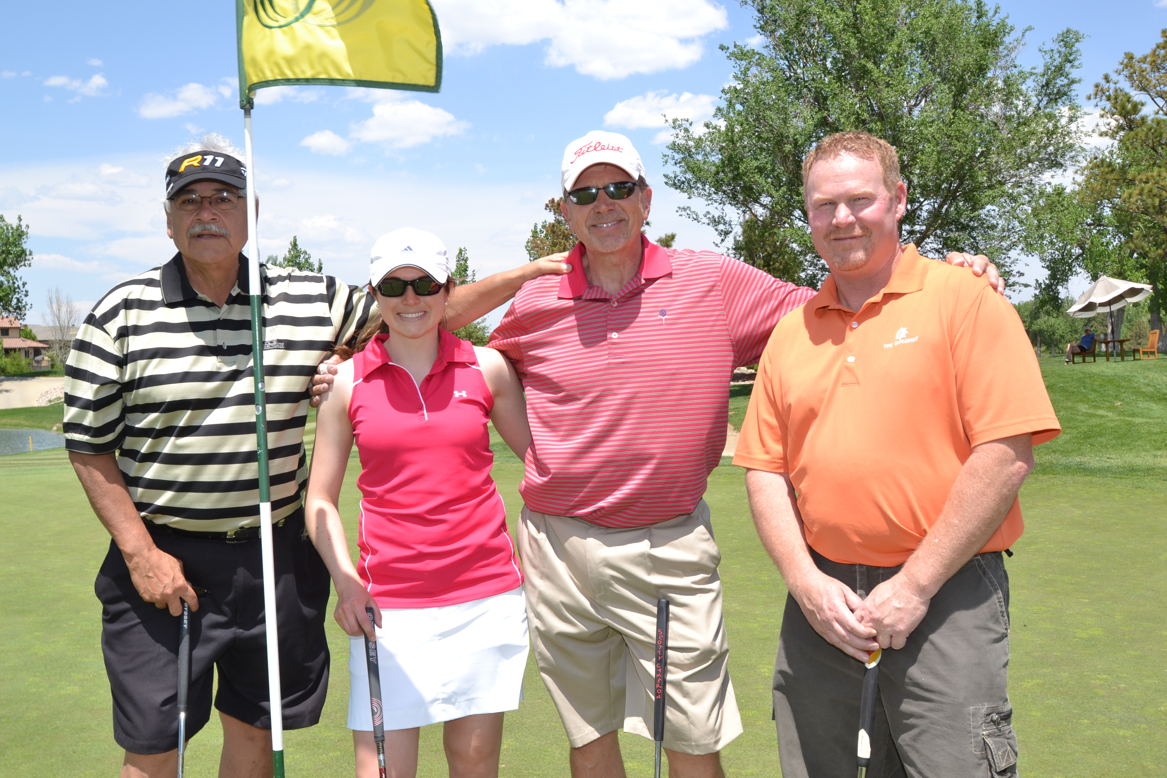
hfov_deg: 53.1
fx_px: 1167
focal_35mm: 36
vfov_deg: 36.9
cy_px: 389
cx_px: 584
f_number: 10
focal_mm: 24
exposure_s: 1/160
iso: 200
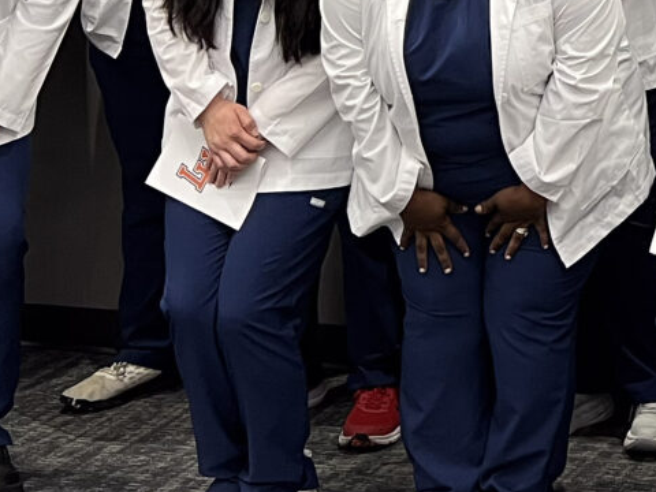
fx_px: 1971
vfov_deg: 12.9
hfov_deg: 17.8
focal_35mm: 104
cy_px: -399
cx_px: 839
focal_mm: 5.7
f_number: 1.5
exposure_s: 1/60
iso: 160
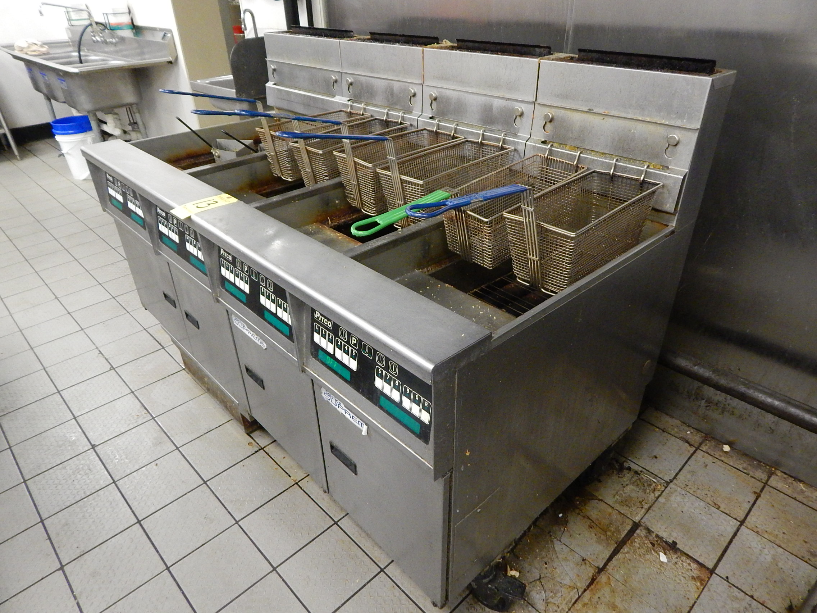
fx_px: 543
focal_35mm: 23
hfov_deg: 73.9
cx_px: 408
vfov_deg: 58.9
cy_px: 306
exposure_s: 1/10
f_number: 3
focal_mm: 4
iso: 200
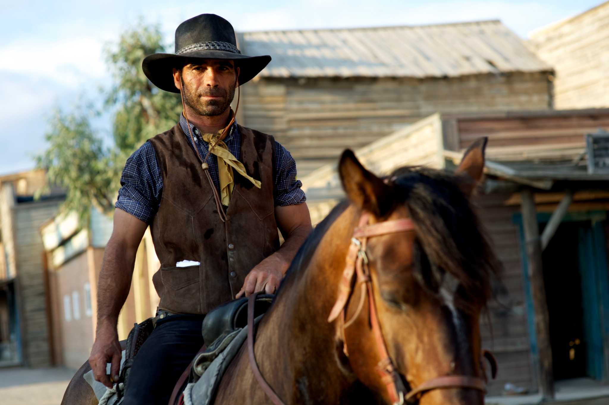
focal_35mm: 85
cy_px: 202
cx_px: 304
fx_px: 1437
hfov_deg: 23.9
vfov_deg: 16.0
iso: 200
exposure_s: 1/250
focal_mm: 85
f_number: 4
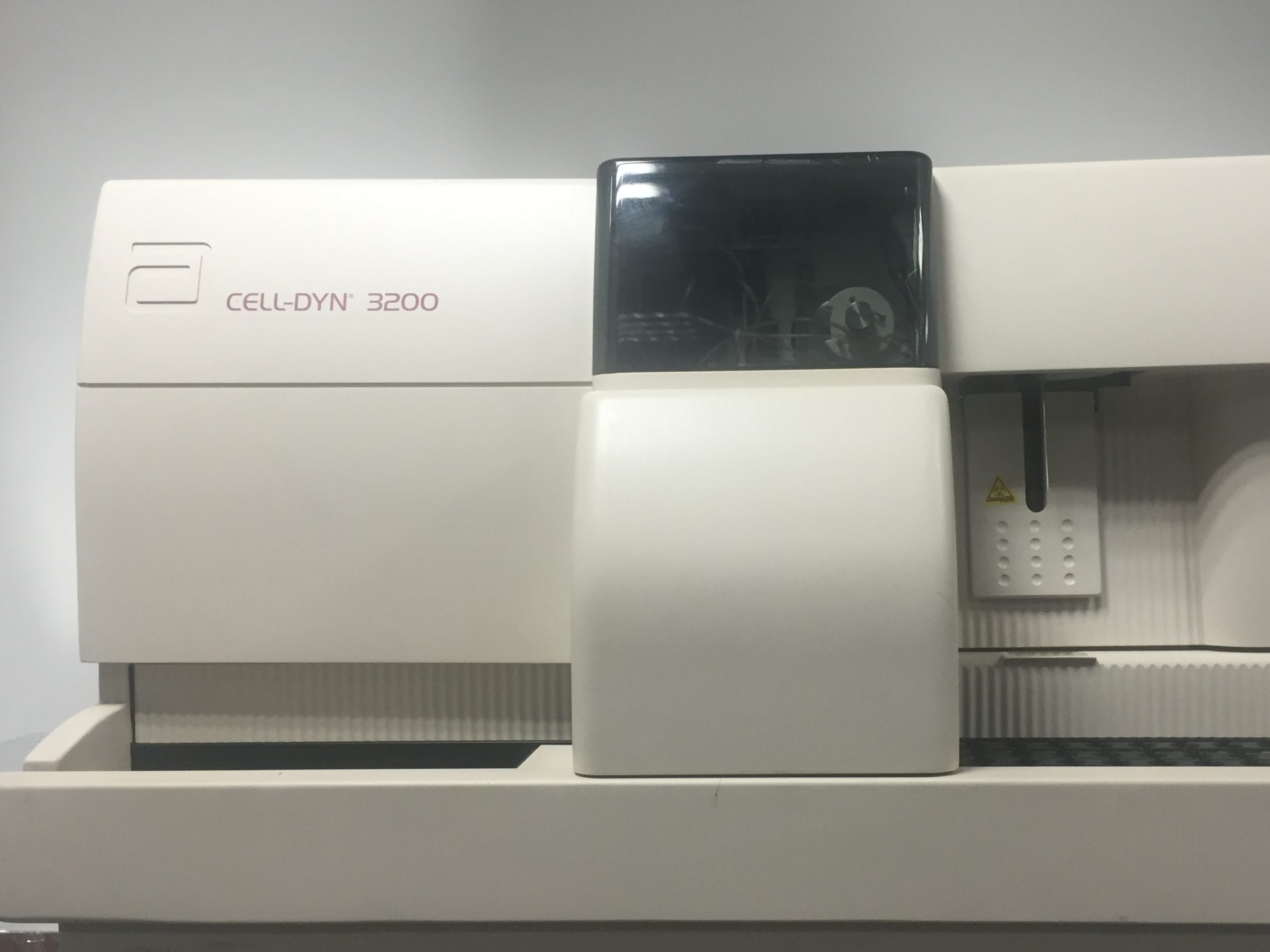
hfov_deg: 48.7
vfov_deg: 37.6
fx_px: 1394
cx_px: 756
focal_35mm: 38
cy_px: 556
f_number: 2.2
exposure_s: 1/33
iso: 50
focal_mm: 4.15
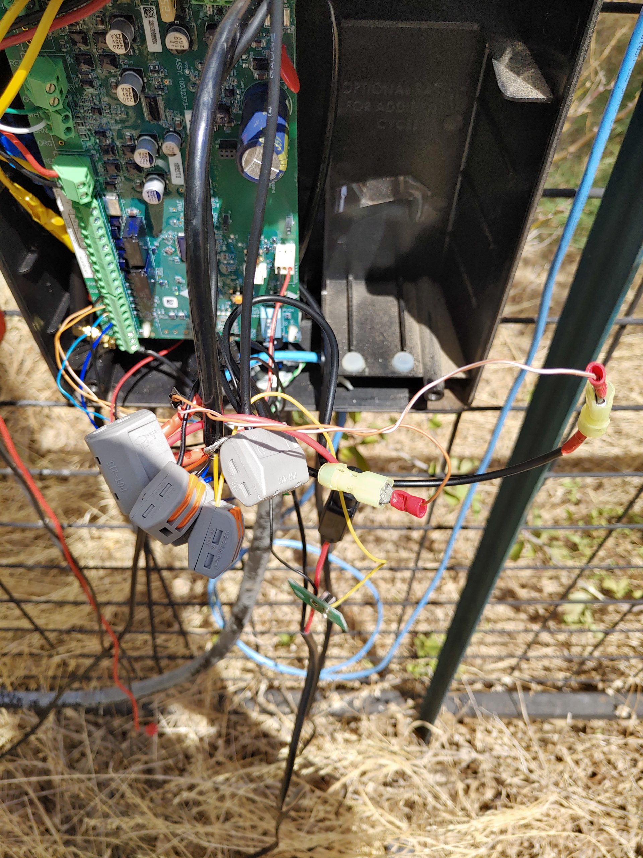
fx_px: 644
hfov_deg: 53.1
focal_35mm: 26
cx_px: 322
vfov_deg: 67.3
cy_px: 429
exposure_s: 1/1587
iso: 50
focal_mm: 4.36
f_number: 1.8
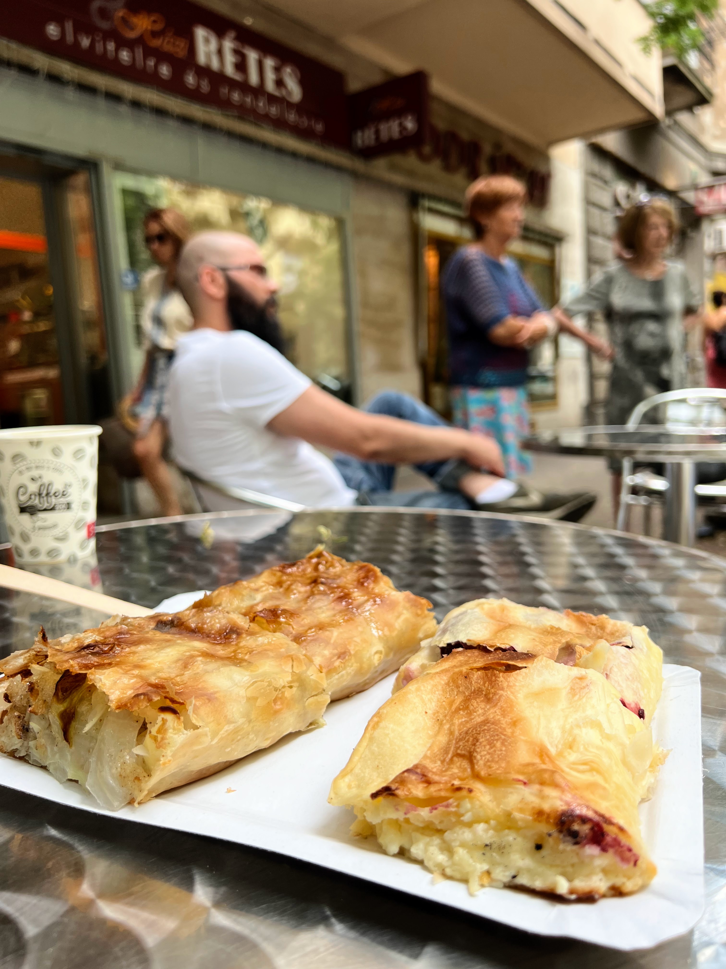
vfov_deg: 67.3
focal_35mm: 26
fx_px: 727
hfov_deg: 53.1
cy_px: 484
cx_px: 363
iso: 32
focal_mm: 5.7
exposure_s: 1/130
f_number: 1.5
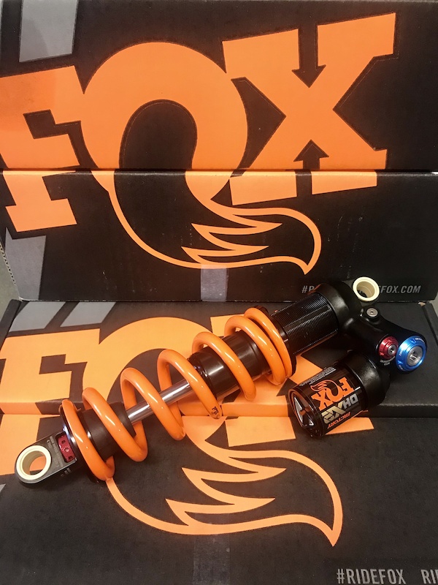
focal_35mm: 28
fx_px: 472
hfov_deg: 49.7
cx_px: 219
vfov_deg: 63.4
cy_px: 292
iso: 50
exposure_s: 1/15
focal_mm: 3.99
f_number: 1.8
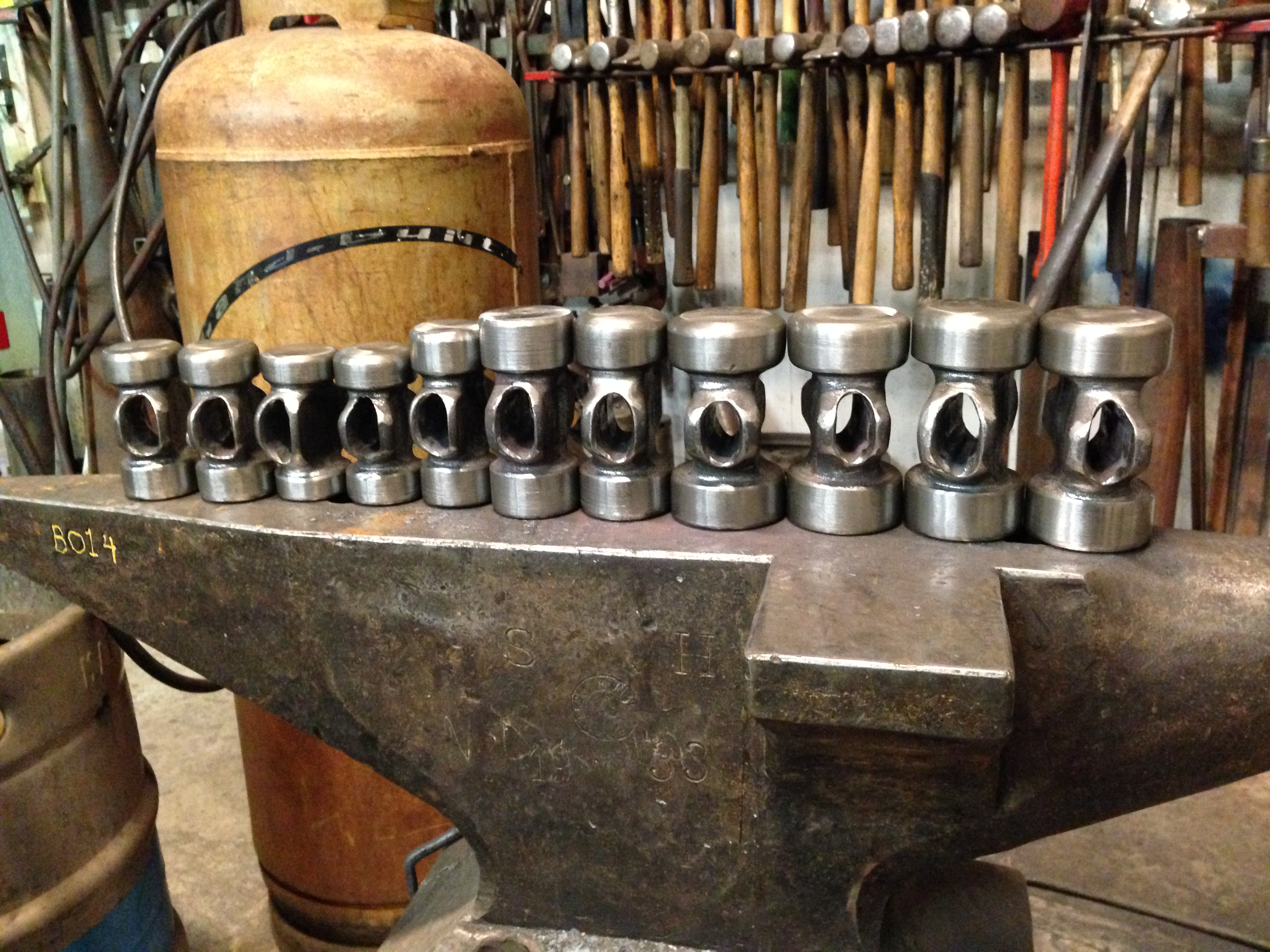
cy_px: 476
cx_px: 635
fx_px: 1211
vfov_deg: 42.9
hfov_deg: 55.4
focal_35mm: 33
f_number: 2.4
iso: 640
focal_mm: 4.12
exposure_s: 1/15
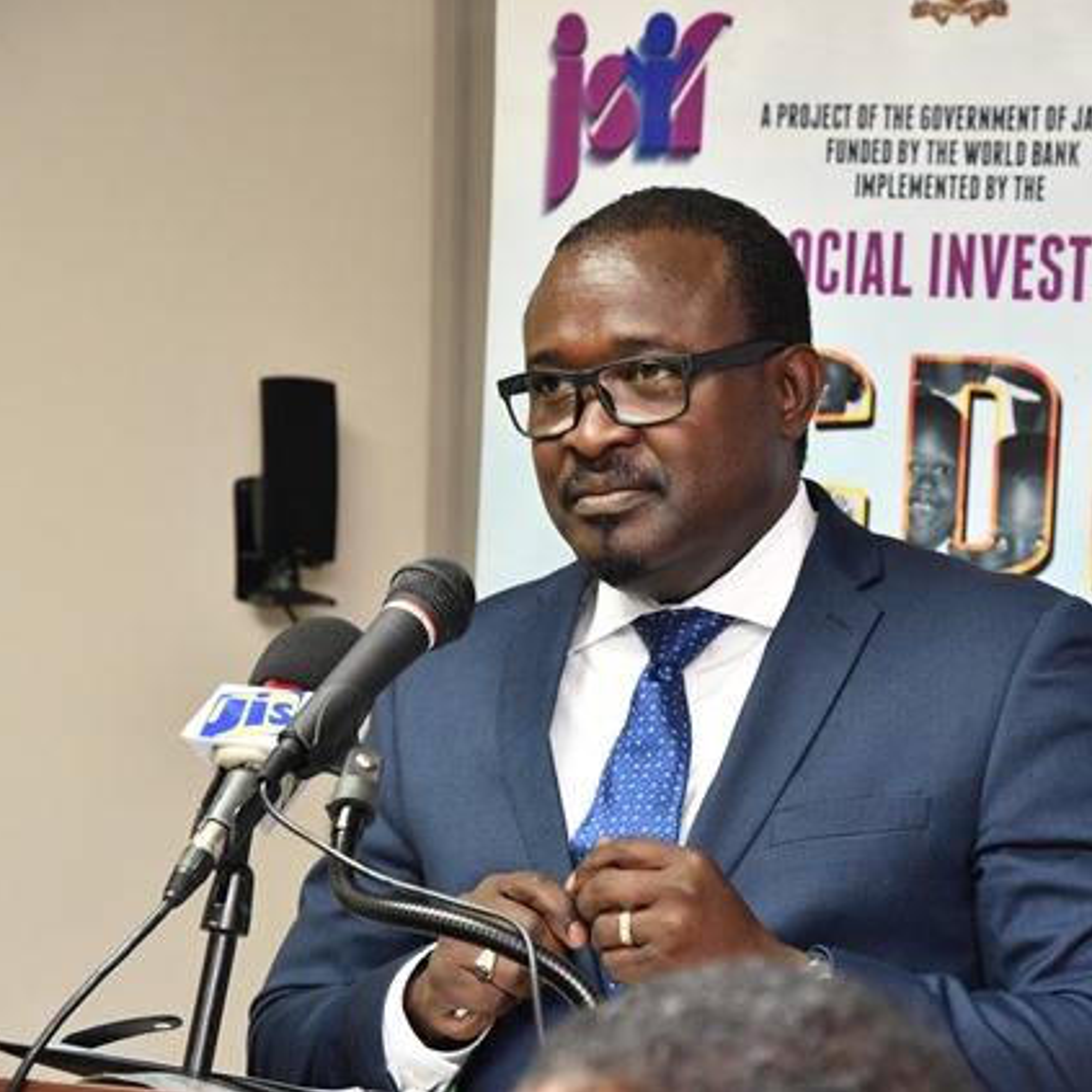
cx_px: 723
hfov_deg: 12.5
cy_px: 543
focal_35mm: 139
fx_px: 4961
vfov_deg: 12.6
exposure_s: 1/80
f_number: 5
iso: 1600
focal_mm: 72
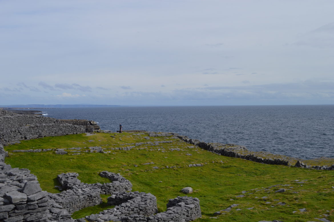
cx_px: 167
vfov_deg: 36.8
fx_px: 334
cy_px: 111
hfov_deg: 53.2
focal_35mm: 36
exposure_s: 1/250
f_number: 8
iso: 100
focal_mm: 24
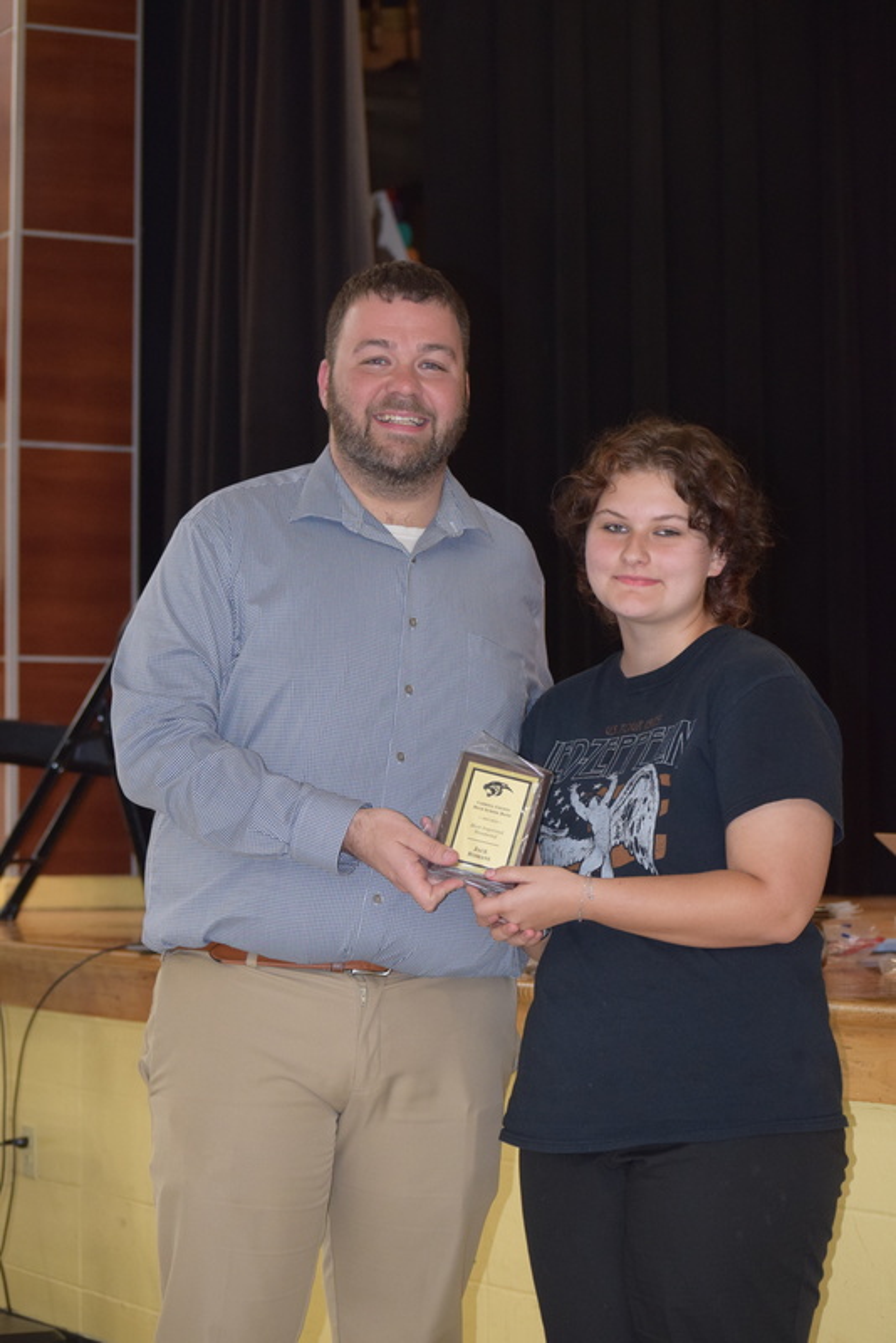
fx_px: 3077
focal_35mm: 82
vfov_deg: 24.6
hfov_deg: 16.6
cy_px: 672
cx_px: 448
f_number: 4
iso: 1800
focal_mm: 55
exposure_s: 1/60
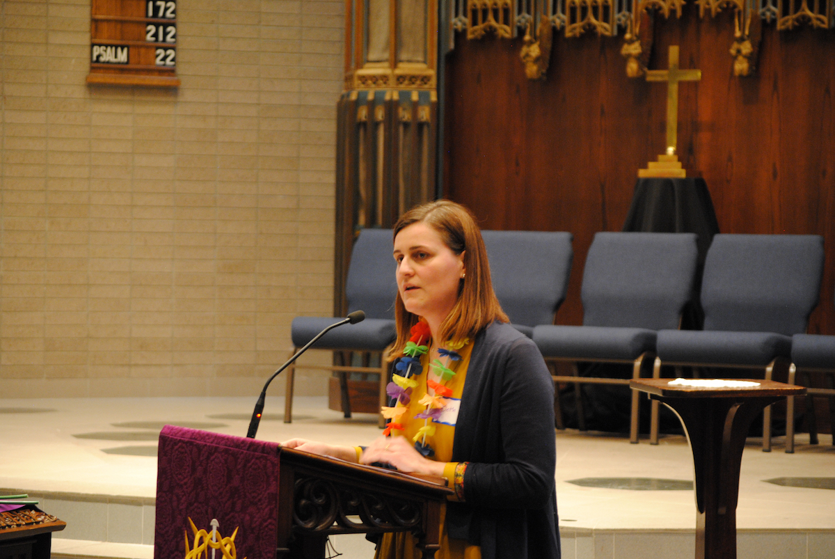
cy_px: 280
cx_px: 418
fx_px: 3483
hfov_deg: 13.7
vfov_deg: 9.2
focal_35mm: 150
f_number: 4.5
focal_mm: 100
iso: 800
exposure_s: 1/10
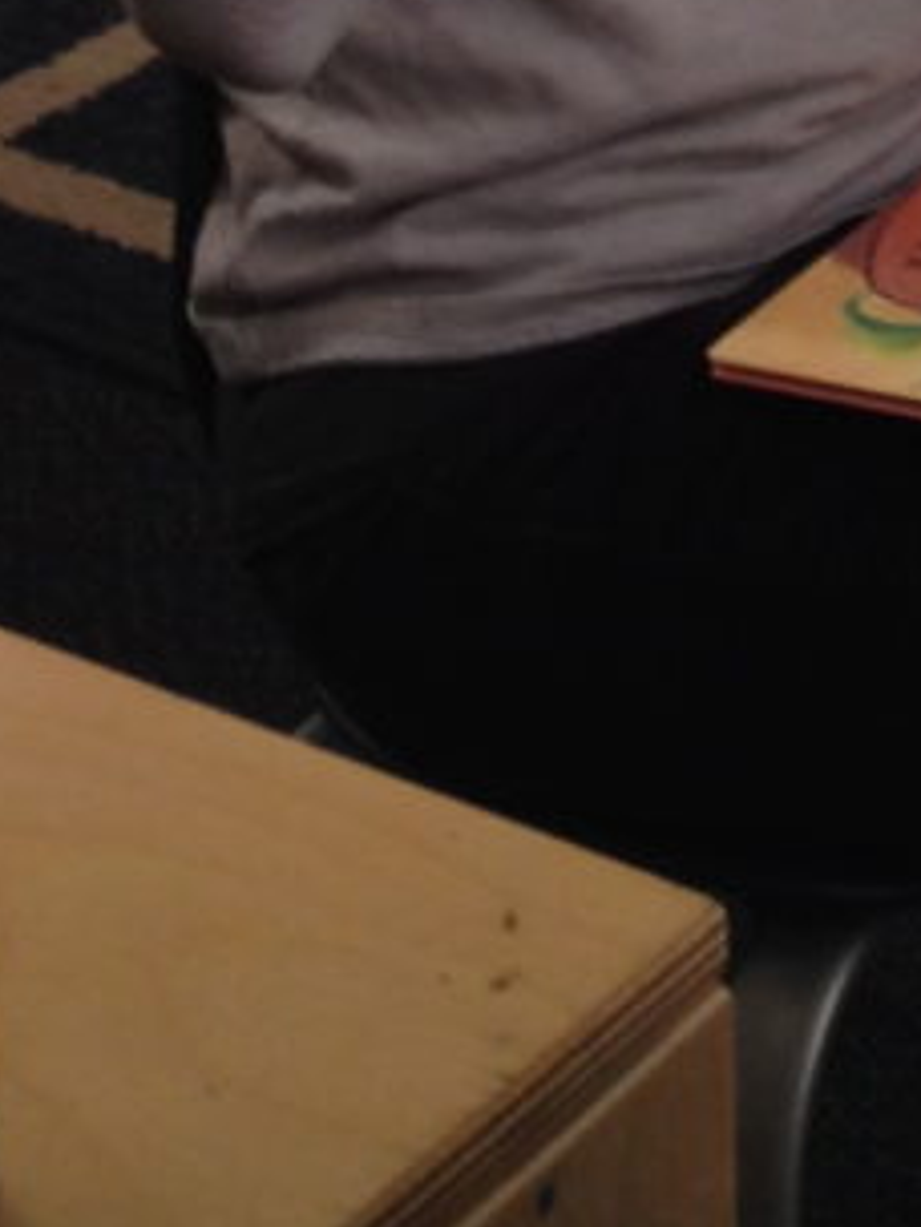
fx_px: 5889
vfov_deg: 10.8
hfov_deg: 8.8
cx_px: 1119
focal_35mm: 166
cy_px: -1255
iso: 64
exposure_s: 1/20
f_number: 2.4
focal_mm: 4.28
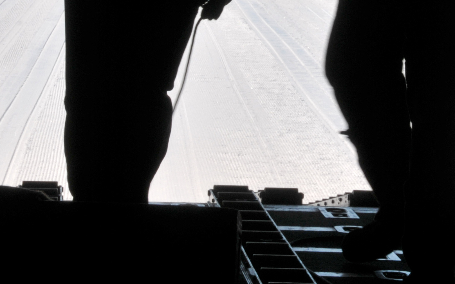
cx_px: 319
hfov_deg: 10.4
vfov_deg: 6.4
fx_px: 2504
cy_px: -111
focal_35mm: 202
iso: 160
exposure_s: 1/100
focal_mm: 50
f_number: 32
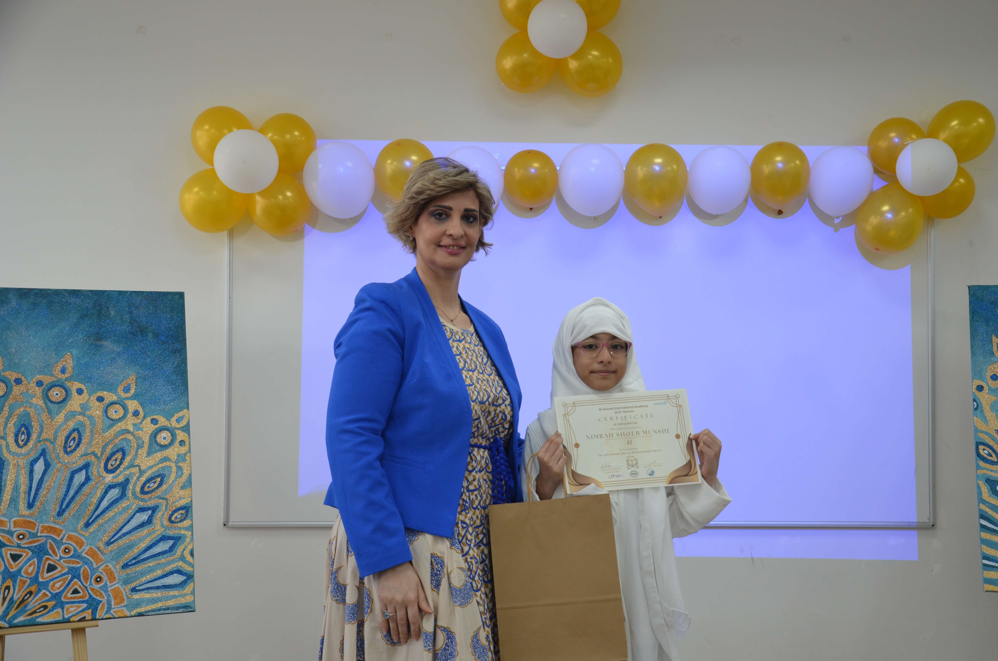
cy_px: 330
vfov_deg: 29.7
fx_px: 1245
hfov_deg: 43.7
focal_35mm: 45
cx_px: 499
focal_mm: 30
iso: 400
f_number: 4.2
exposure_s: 1/60
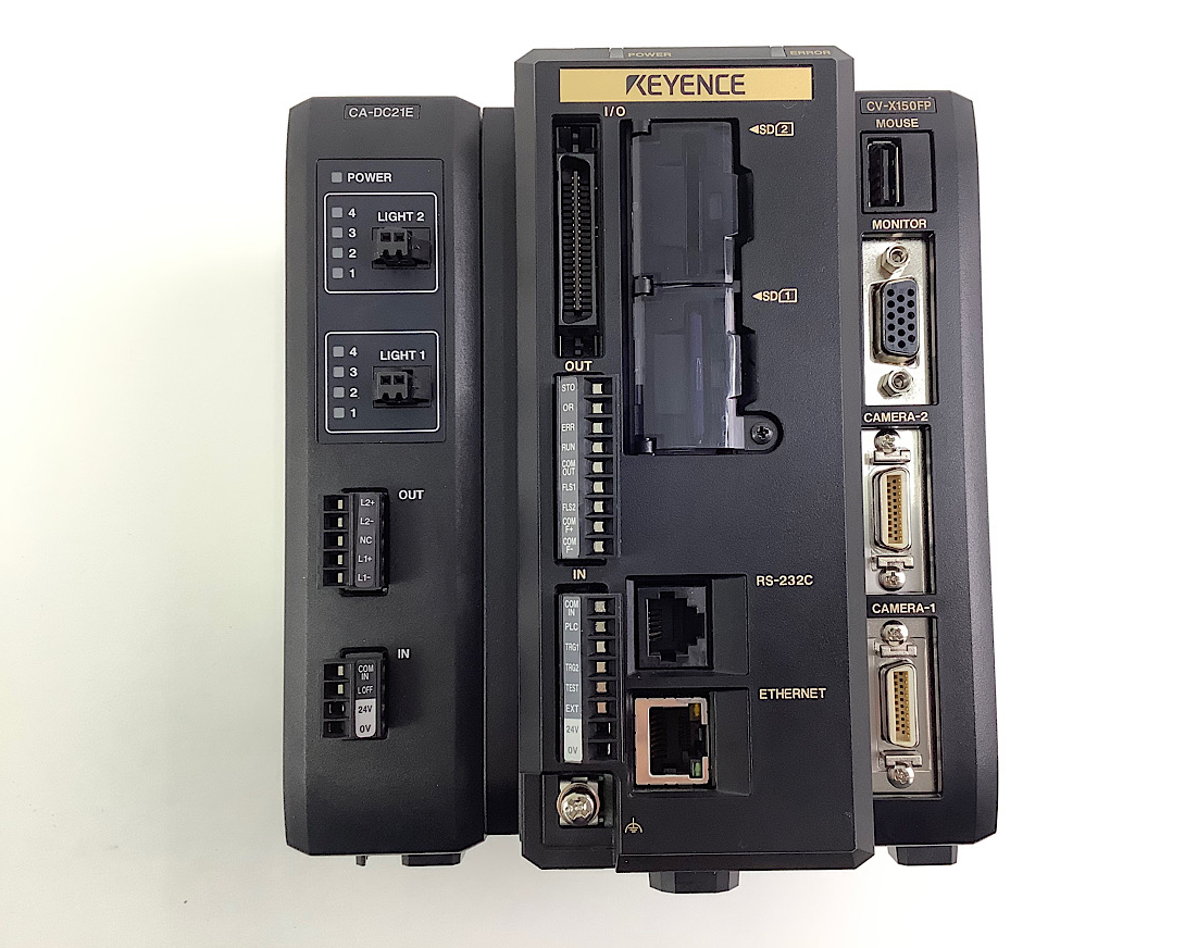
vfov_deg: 44.5
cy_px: 473
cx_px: 643
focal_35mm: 33
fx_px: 1157
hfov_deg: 54.1
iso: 100
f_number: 2.4
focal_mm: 3.3
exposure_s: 1/50
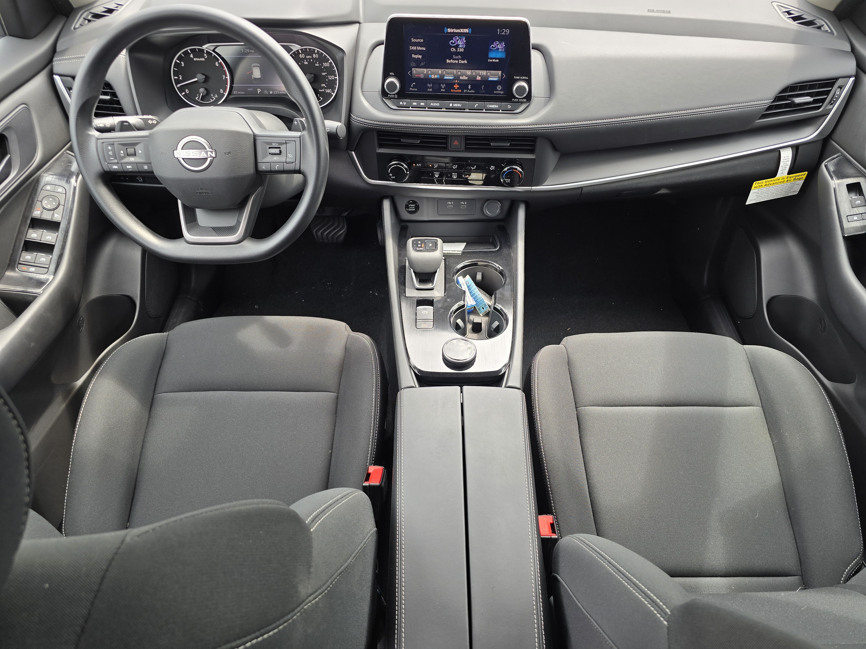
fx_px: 575
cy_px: 324
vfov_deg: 58.9
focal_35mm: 23
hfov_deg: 73.9
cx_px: 433
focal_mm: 6.3
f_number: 1.7
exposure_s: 1/180
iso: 50
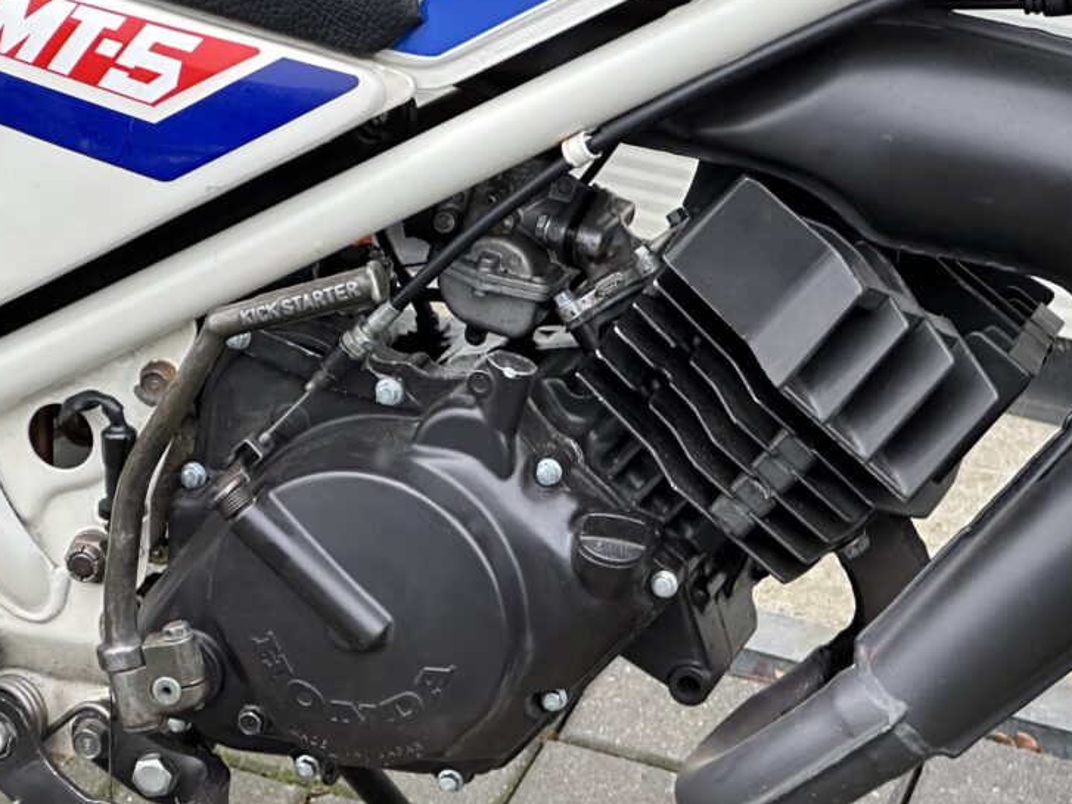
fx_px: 3499
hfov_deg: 17.4
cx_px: 673
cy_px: 440
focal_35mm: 113
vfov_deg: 13.1
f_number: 2.8
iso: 125
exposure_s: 1/100
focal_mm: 9
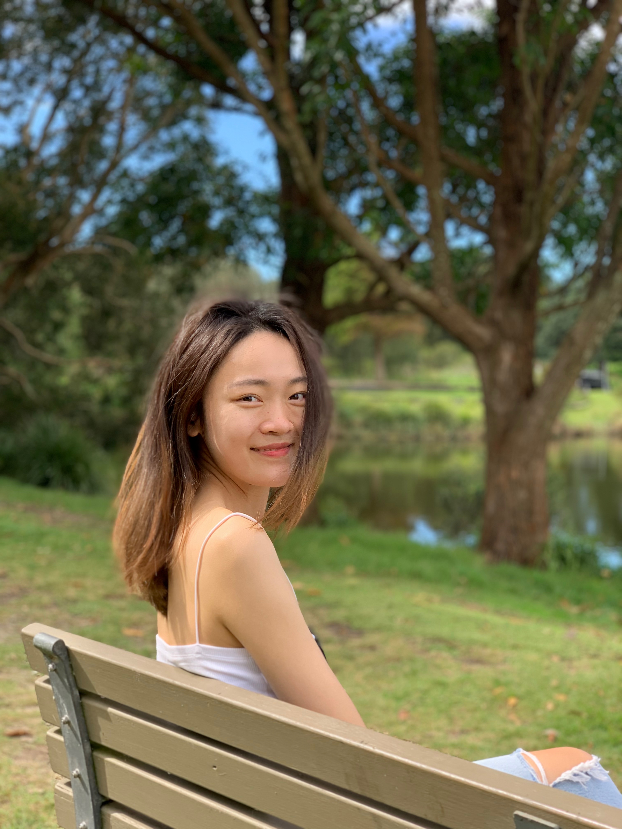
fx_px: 1246
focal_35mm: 52
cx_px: 311
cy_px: 414
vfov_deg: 36.8
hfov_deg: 28.0
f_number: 2.4
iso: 16
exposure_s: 1/190
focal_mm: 6
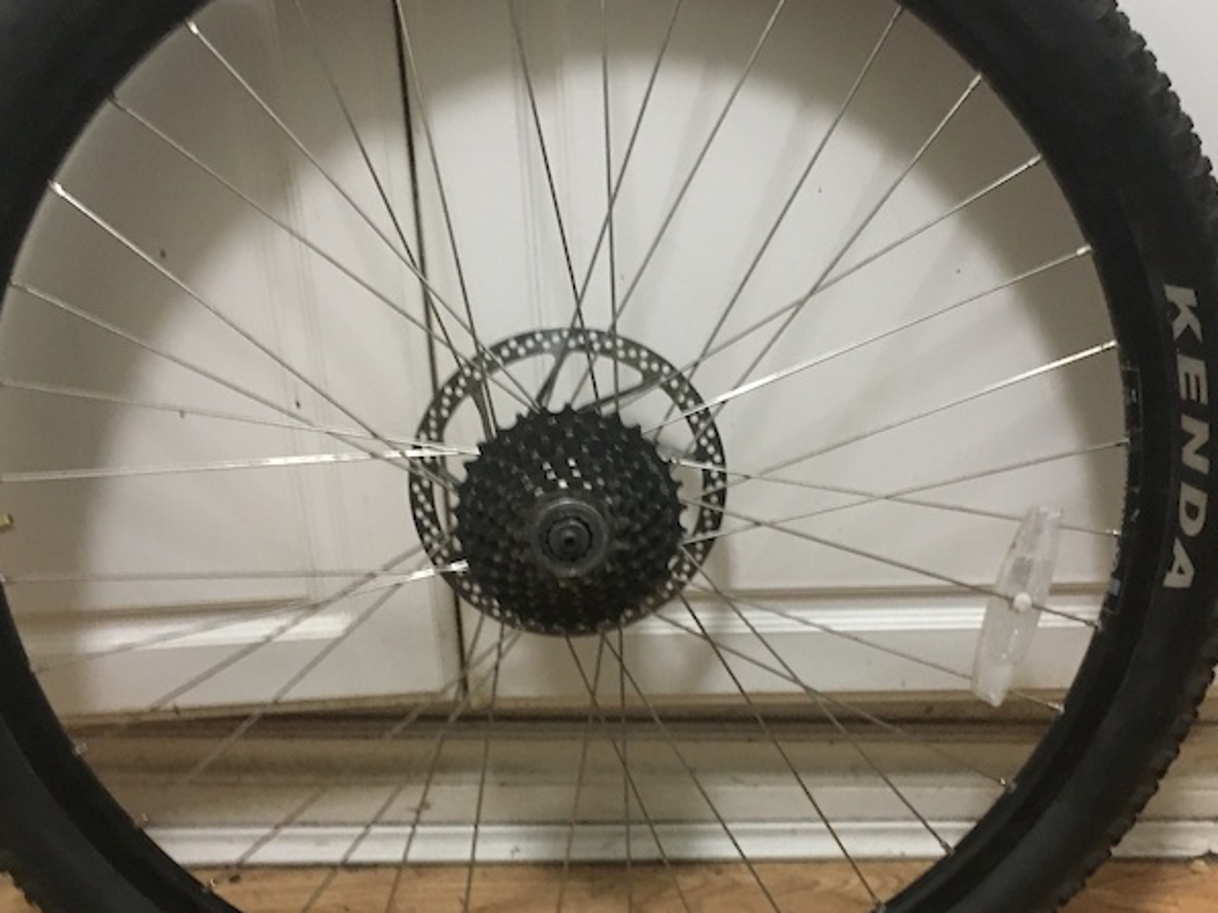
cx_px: 628
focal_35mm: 39
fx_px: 1372
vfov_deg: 36.7
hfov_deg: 47.9
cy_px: 542
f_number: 2.2
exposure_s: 1/15
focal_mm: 4.15
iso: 400
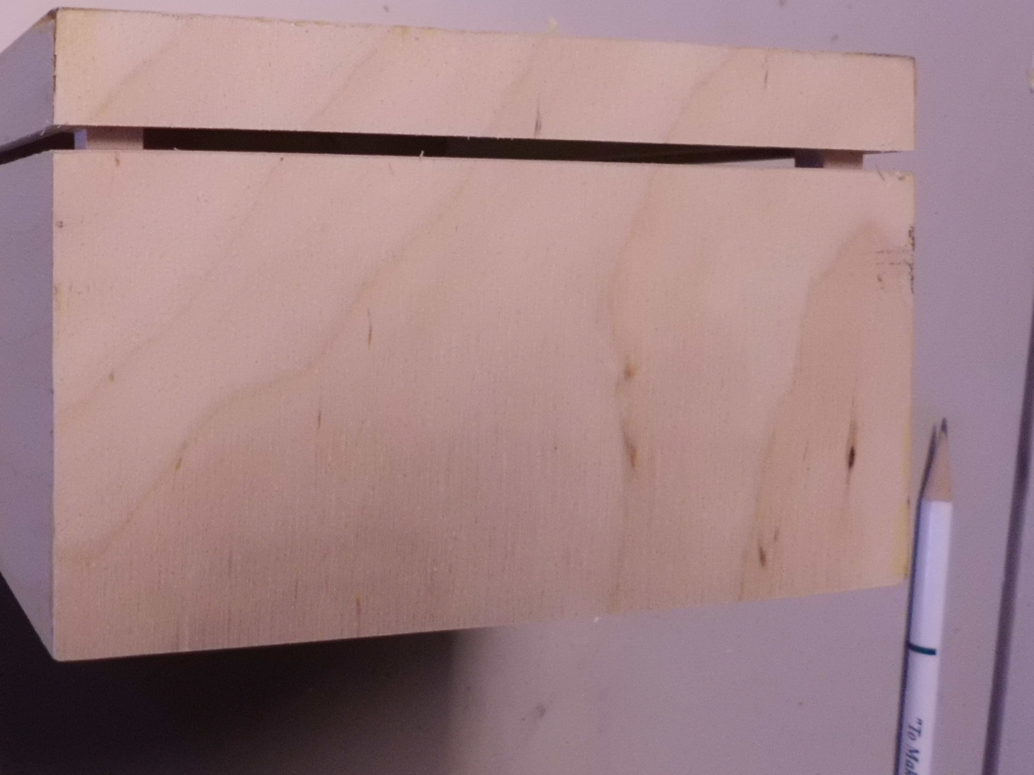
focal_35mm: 46
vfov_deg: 31.4
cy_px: 284
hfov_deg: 39.7
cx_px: 217
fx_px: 1374
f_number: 3.2
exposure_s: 1/80
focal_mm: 4.6
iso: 400
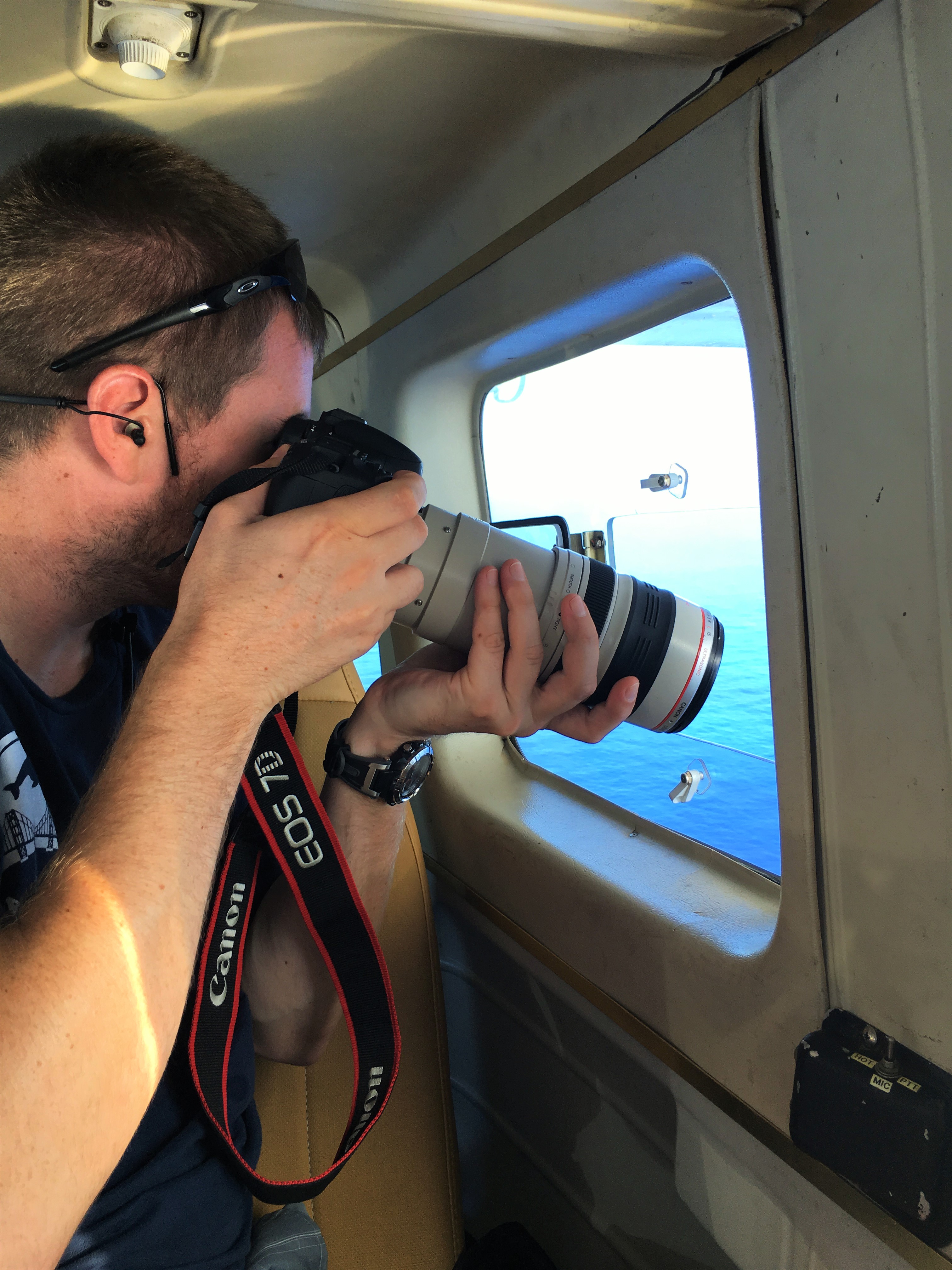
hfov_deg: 48.2
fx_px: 1063
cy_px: 635
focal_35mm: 29
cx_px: 476
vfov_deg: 61.7
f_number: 2.2
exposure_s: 1/154
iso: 25
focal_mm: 4.15
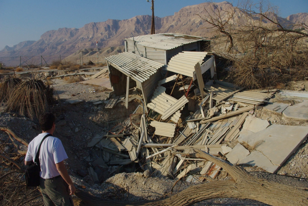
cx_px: 154
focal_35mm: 31
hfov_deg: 60.2
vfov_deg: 42.4
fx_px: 266
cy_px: 103
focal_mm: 21
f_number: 13
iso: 800
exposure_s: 1/1000
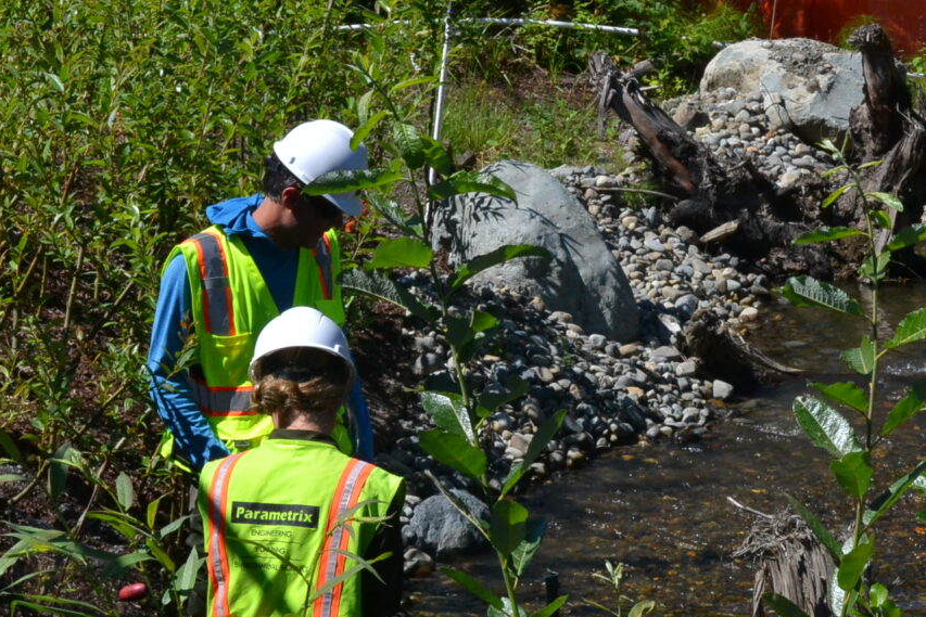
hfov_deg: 15.2
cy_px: 408
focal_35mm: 135
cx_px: 420
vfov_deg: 10.2
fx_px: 3473
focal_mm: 50
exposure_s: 1/1000
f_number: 16
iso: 1600
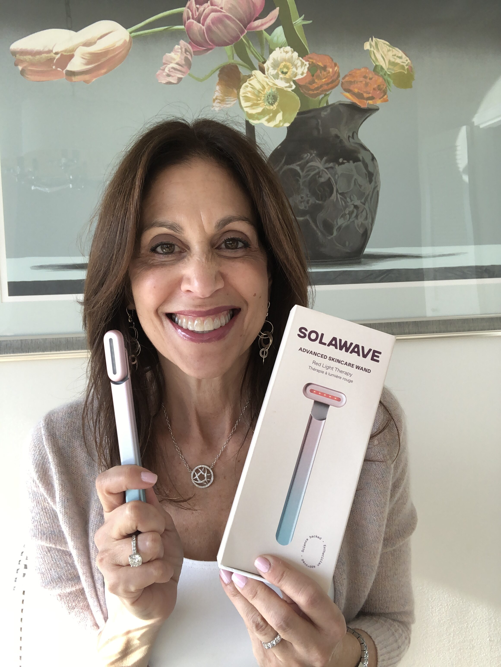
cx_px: 250
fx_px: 617
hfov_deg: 44.2
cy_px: 334
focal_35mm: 32
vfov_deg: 56.8
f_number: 2.2
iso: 40
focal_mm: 2.87
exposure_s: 1/120
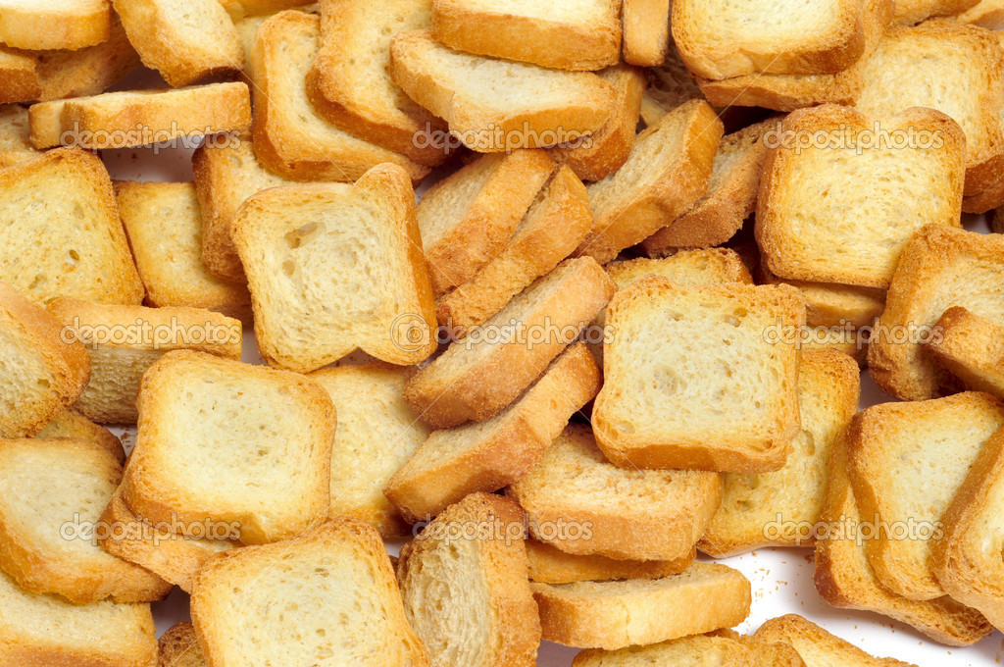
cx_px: 502
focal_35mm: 75
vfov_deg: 18.1
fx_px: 2089
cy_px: 334
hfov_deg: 27.0
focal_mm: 50
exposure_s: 1/125
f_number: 16
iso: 200
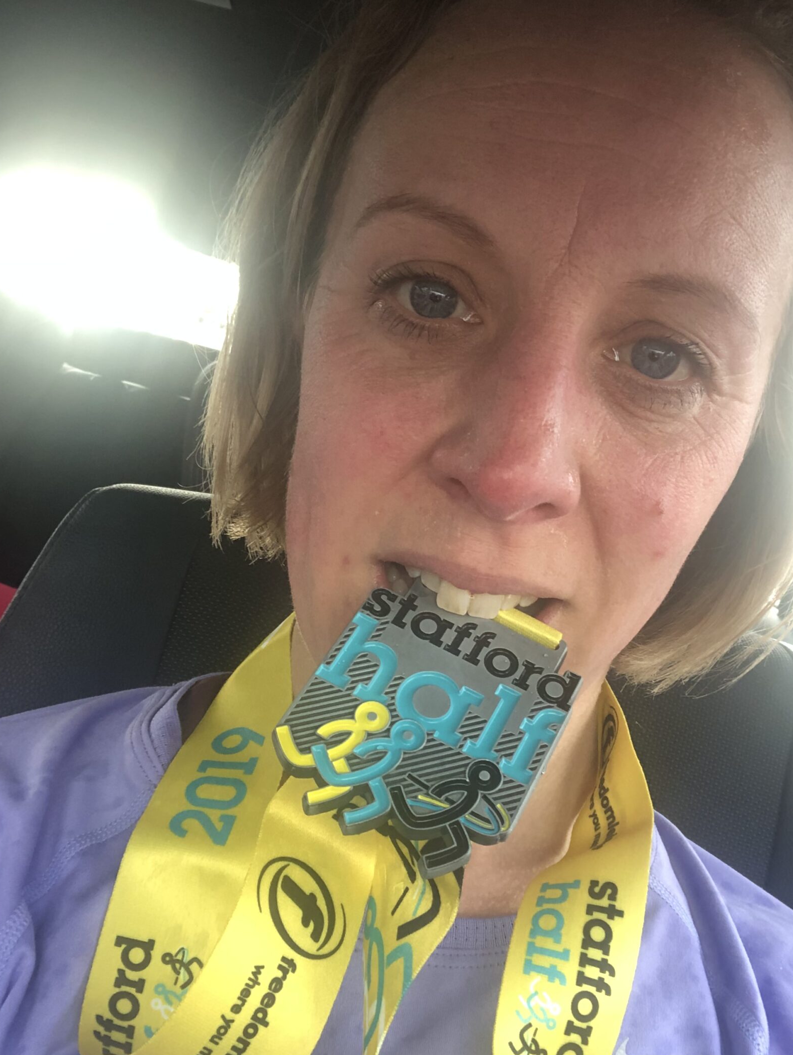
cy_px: 530
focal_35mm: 39
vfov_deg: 47.8
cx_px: 461
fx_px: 1190
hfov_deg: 36.8
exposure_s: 1/60
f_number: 2.2
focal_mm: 2.87
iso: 80
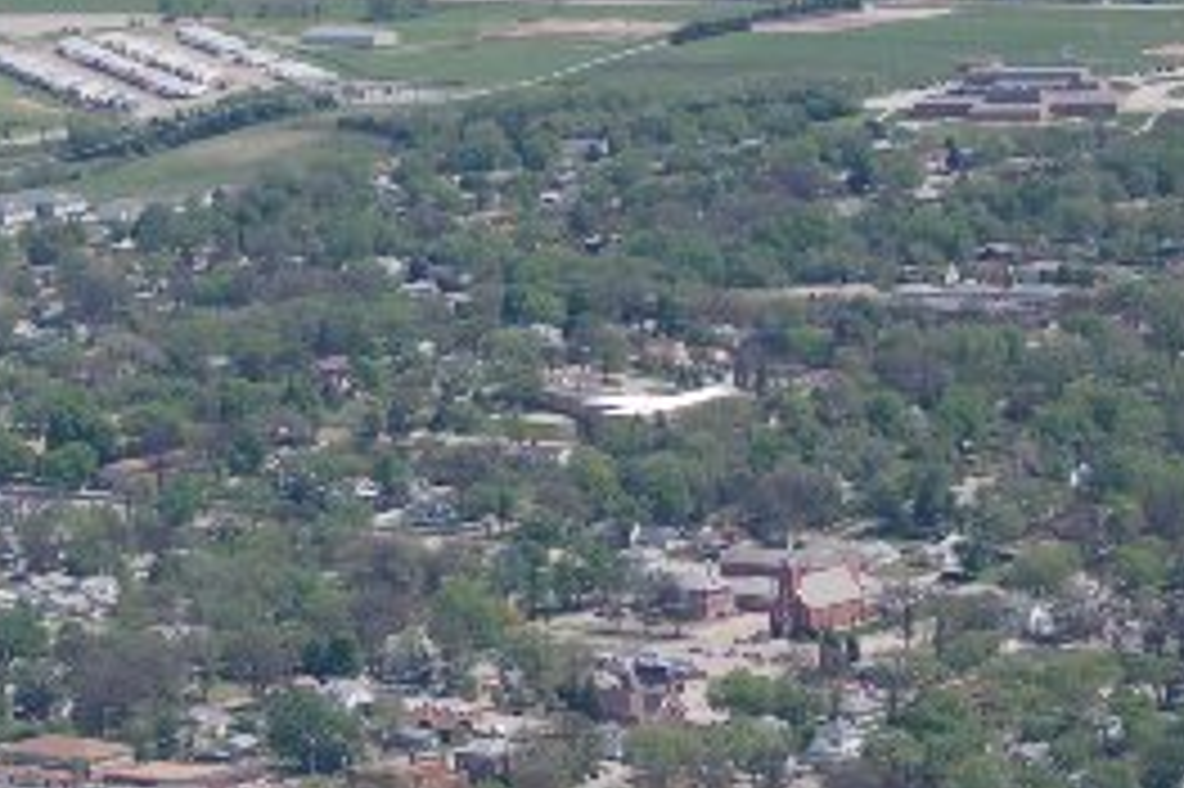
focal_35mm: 274
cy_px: 734
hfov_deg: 7.5
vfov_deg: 5.0
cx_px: 302
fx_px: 9006
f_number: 4.2
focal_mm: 60
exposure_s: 1/1600
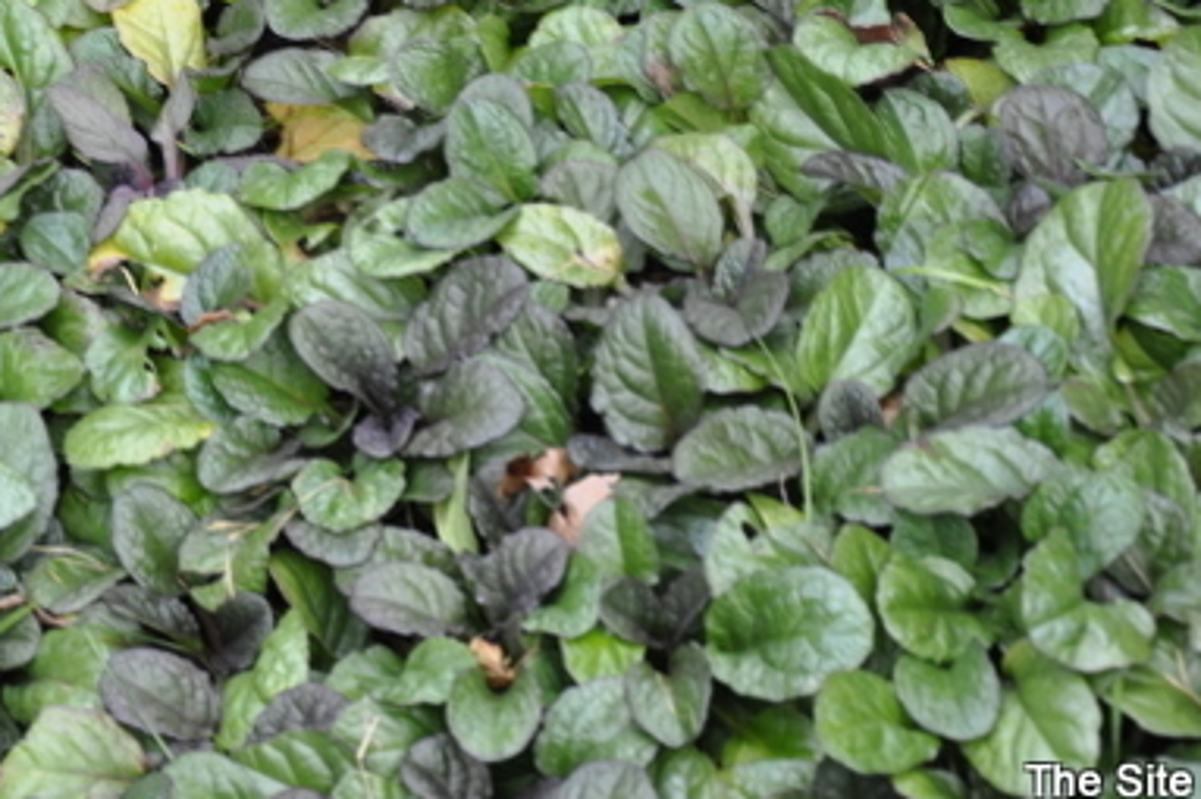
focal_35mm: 163
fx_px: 5435
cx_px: 204
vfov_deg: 8.4
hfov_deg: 12.5
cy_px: 25
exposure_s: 1/30
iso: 280
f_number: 5.6
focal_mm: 52
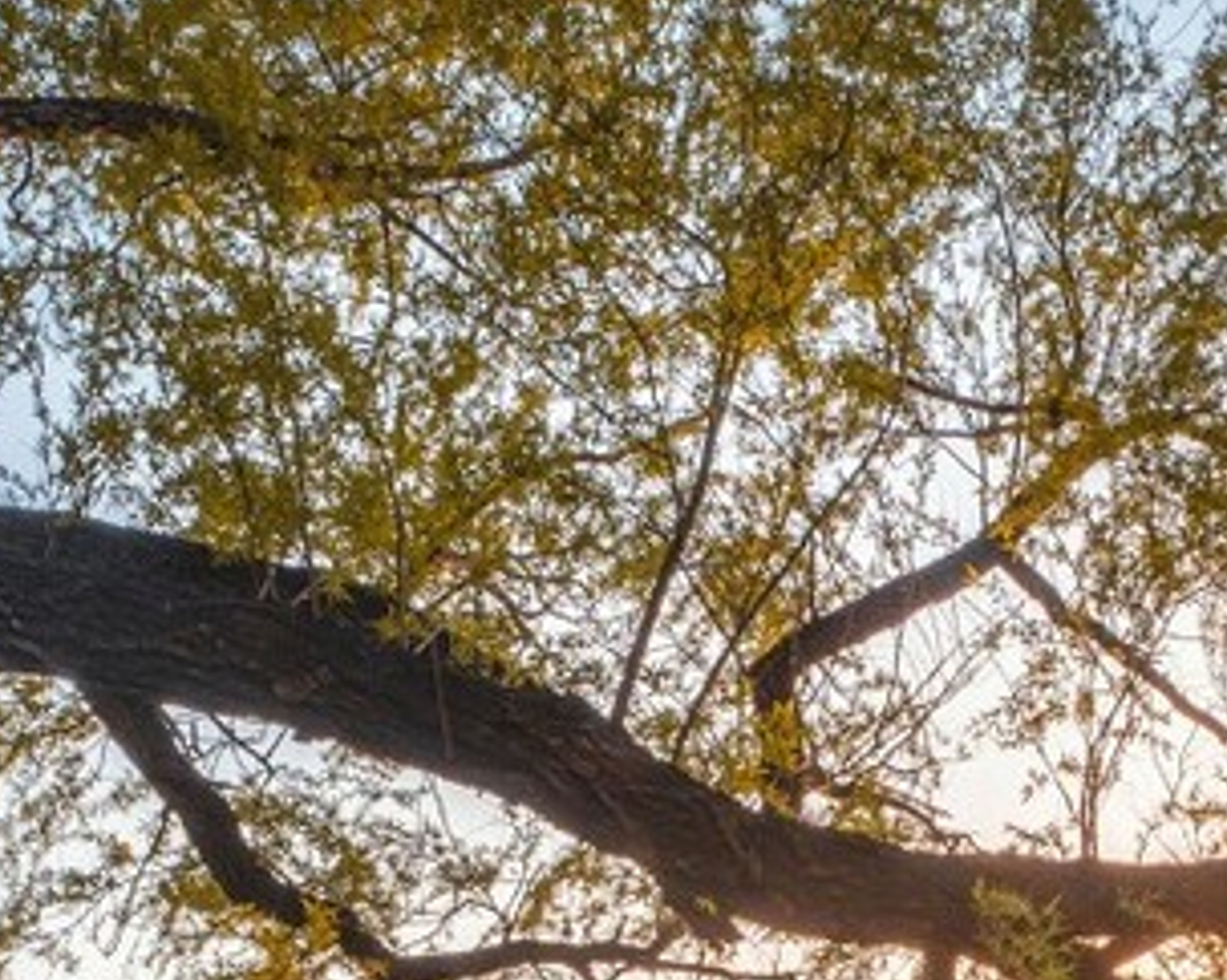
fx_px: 1887
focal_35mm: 52
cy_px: 1598
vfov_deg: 22.1
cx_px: 1073
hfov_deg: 34.3
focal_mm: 14
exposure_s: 1/1.25
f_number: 16
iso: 100
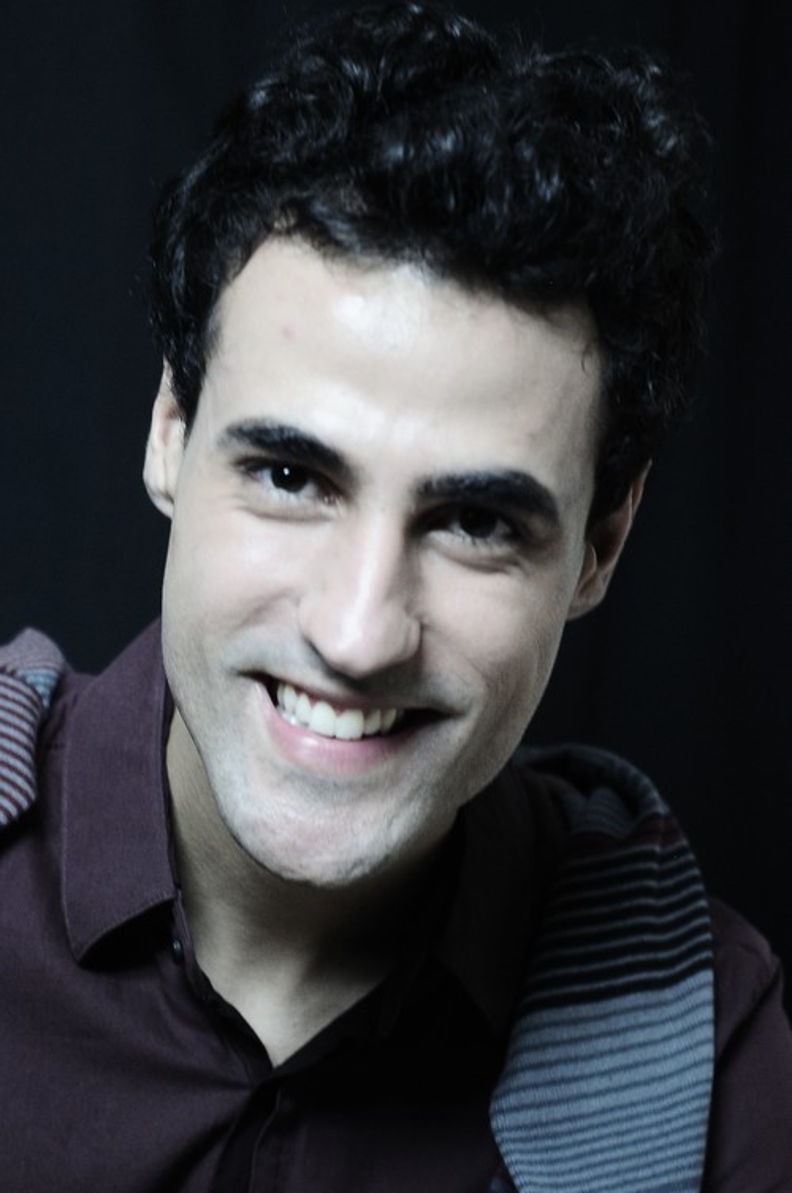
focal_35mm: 75
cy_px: 596
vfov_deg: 27.0
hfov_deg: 18.1
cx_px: 396
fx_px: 2482
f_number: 2.8
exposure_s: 1/80
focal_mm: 50
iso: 640
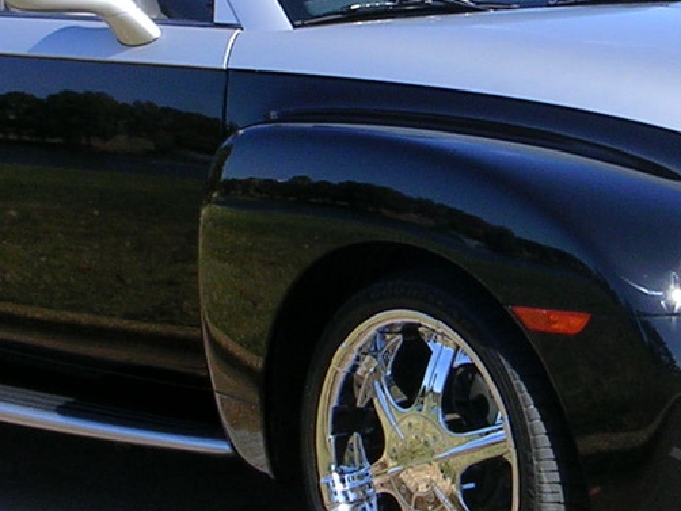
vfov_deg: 12.3
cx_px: 433
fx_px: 2382
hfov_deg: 16.2
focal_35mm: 121
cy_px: 216
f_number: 5.6
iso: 50
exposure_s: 1/190
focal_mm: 5.8
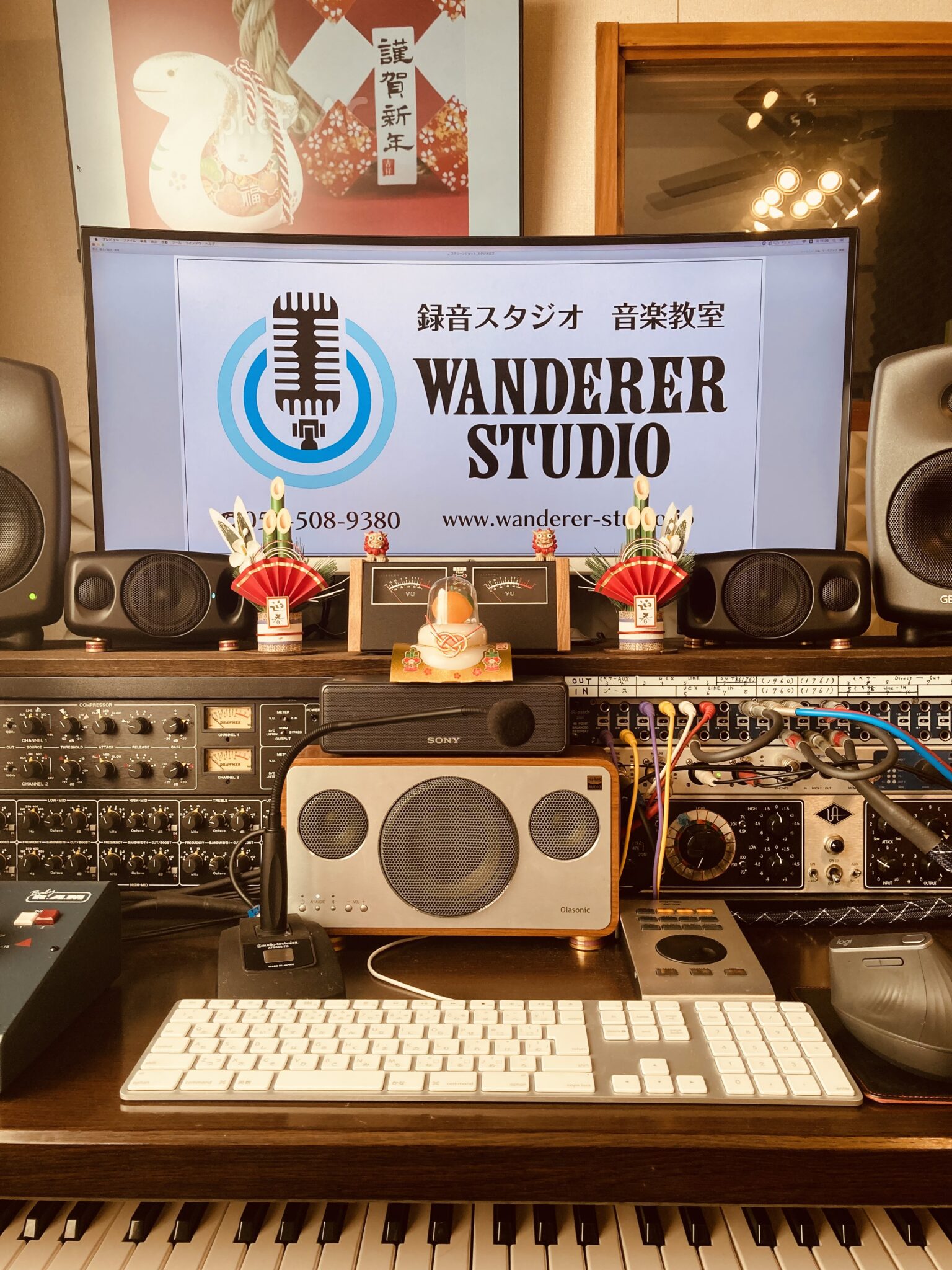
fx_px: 1027
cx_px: 476
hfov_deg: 49.7
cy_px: 635
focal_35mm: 28
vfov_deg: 63.4
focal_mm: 3.99
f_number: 1.8
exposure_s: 1/120
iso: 64
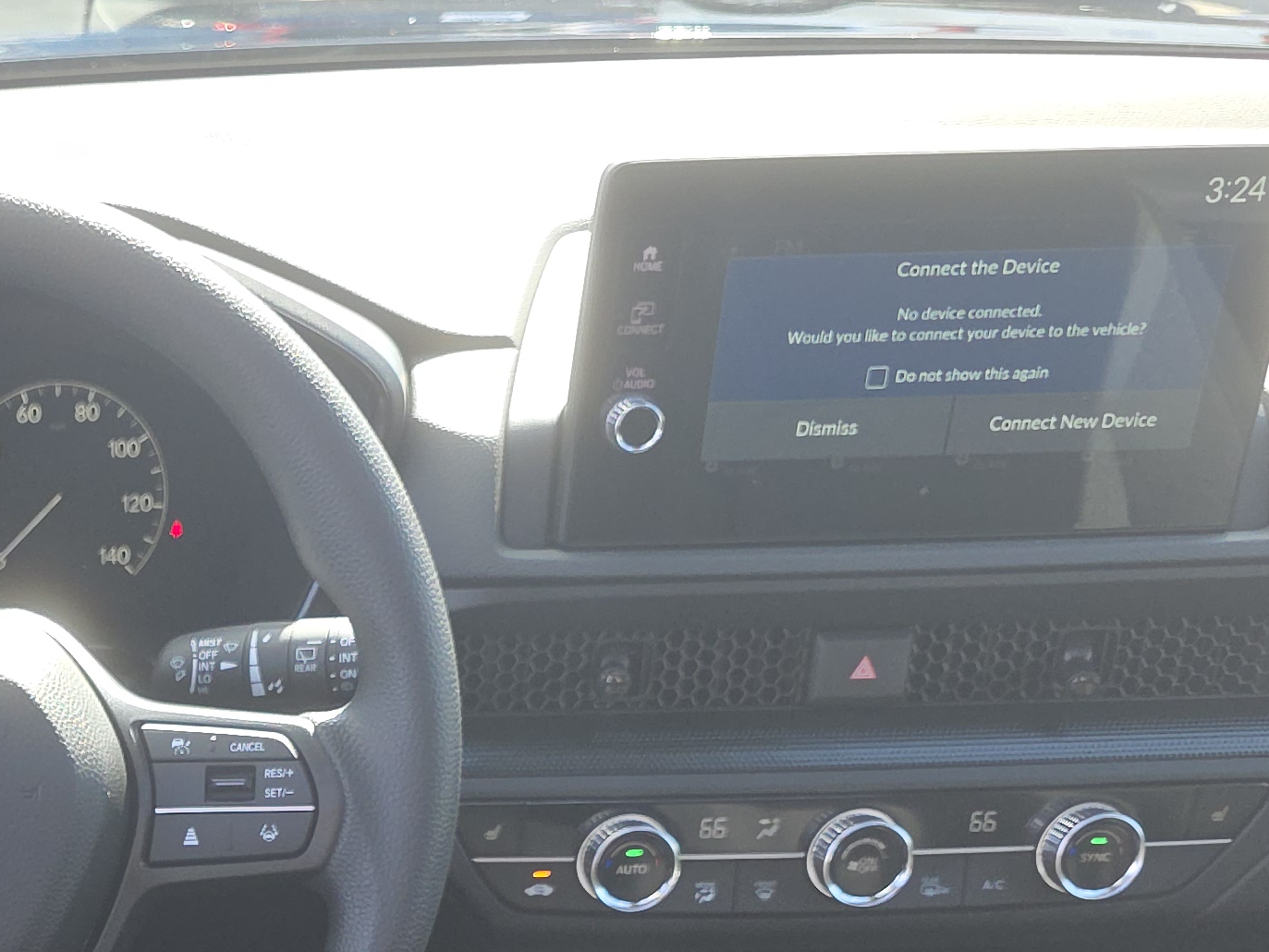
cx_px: -124
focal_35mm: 67
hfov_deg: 26.7
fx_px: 2456
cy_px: 1251
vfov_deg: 20.0
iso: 64
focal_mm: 6.3
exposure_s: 1/359
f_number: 1.7
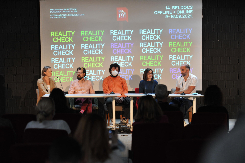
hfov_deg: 20.0
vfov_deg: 13.4
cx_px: 122
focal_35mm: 102
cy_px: 82
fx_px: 694
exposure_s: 1/125
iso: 2200
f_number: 3.2
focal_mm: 102
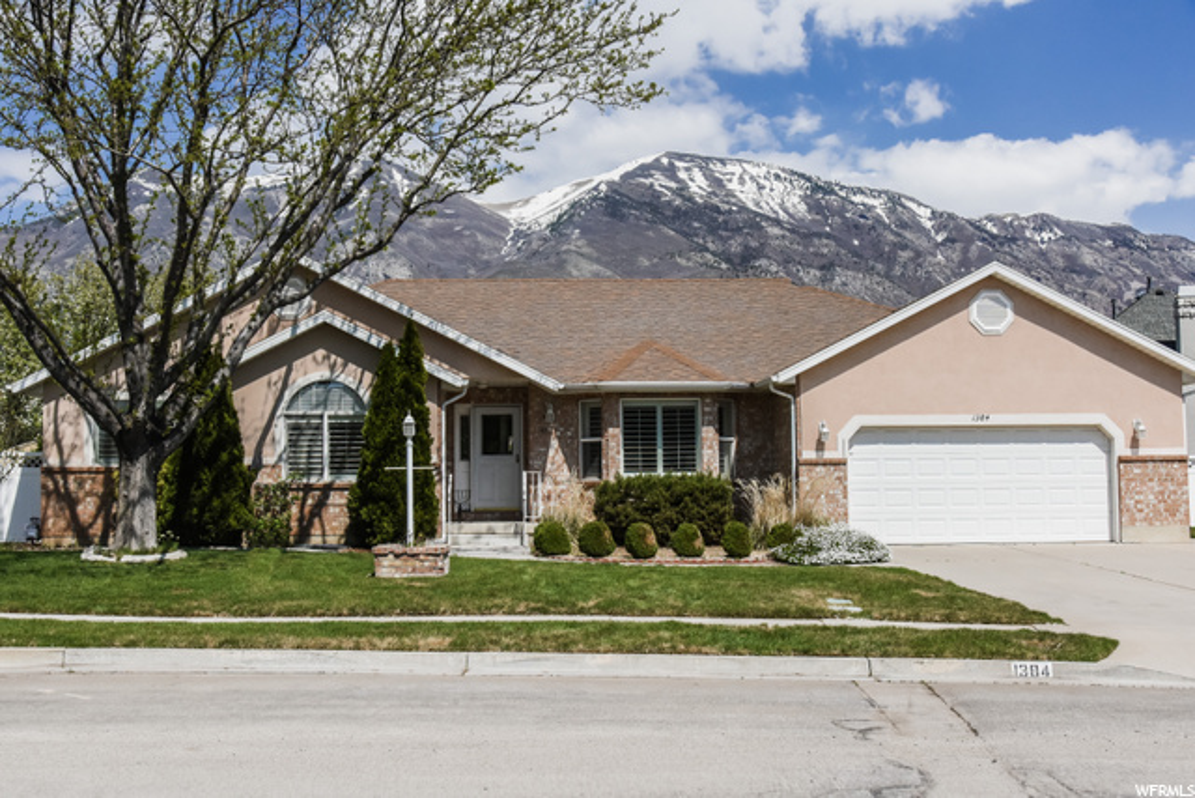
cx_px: 598
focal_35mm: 35
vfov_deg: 37.9
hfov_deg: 54.4
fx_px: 1162
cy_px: 399
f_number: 8
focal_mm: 35
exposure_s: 1/8000
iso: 1600
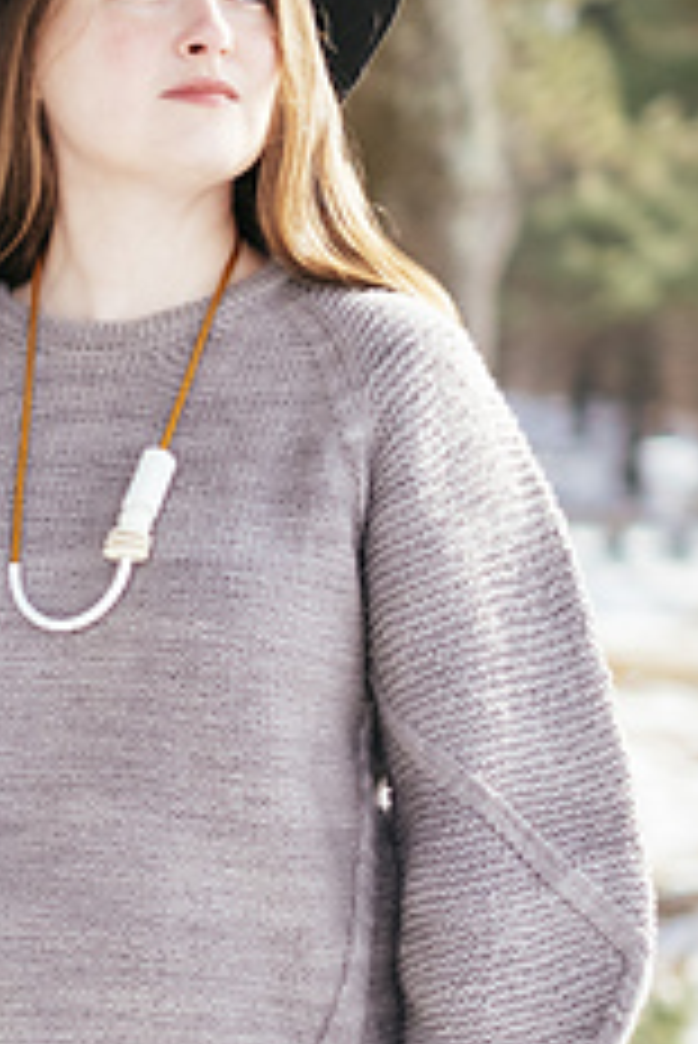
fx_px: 4240
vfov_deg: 14.0
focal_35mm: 146
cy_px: 603
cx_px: -16
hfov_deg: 9.3
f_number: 1.4
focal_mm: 35
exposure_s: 1/2700
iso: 200
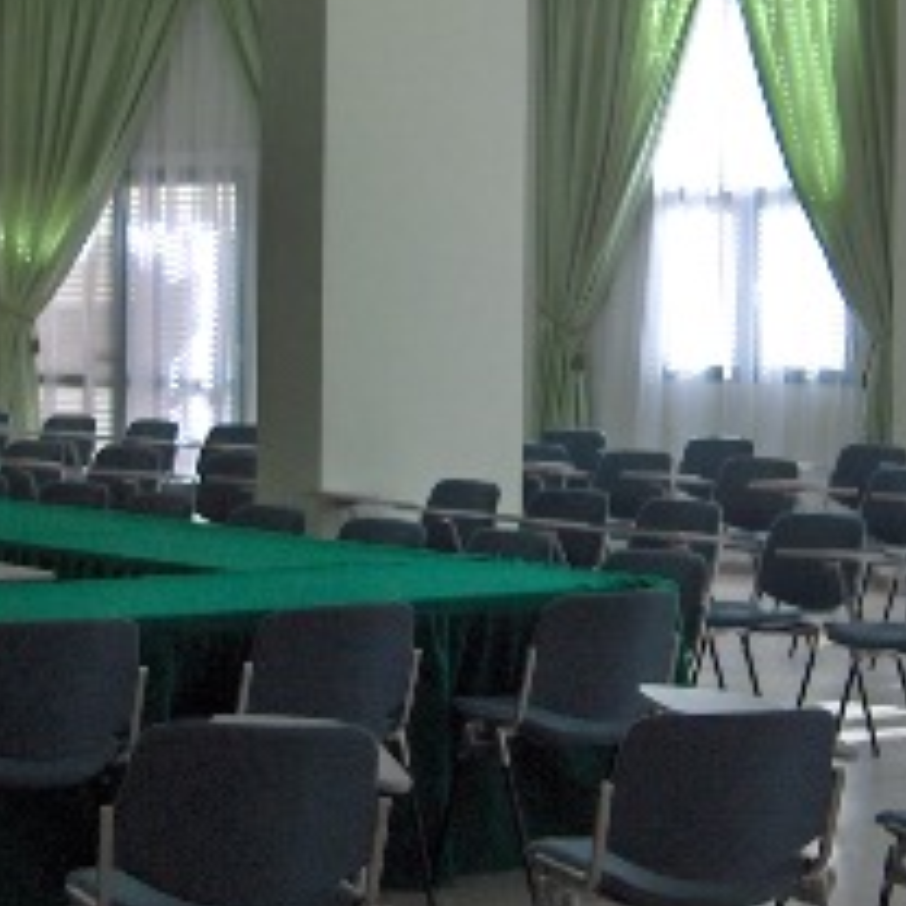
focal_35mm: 106
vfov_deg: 16.4
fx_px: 3139
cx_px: 523
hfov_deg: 16.4
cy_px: 314
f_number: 2.8
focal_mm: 8
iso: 200
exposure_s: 1/79.3
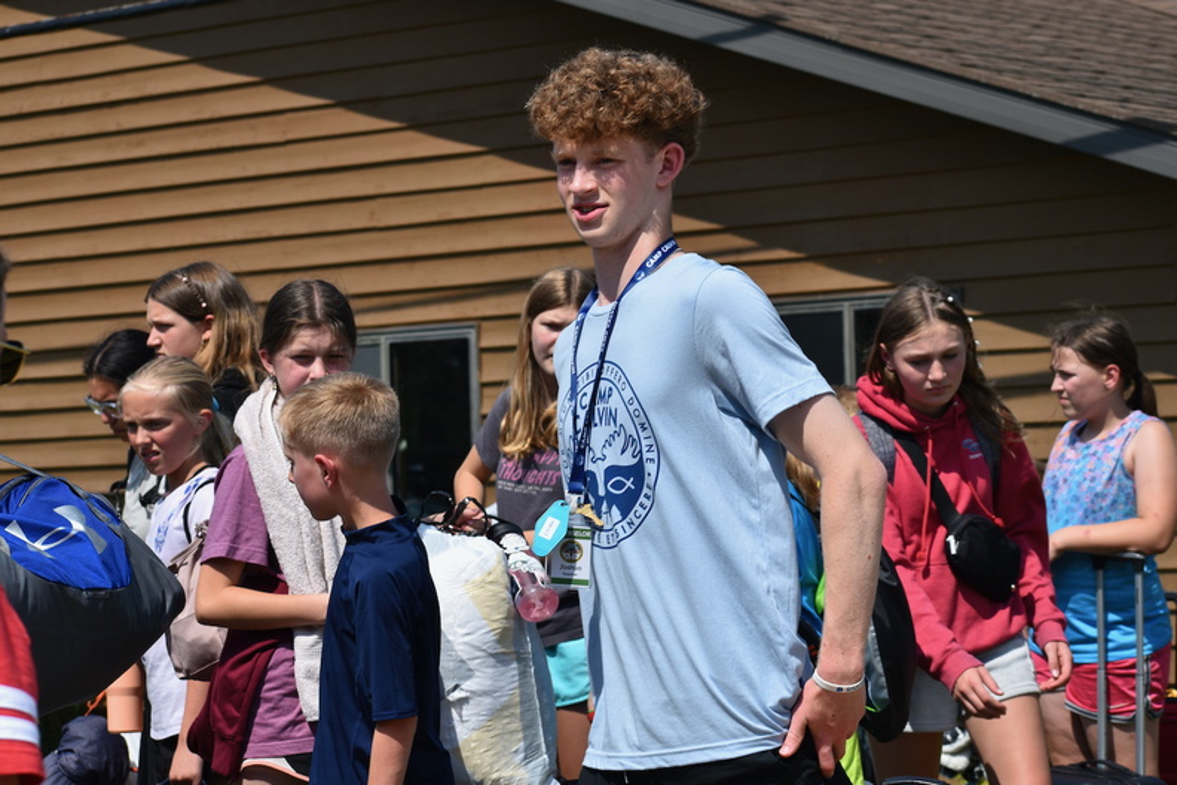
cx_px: 588
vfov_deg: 12.2
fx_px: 3678
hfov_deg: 18.2
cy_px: 392
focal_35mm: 112
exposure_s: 1/500
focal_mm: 75
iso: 110
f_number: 8
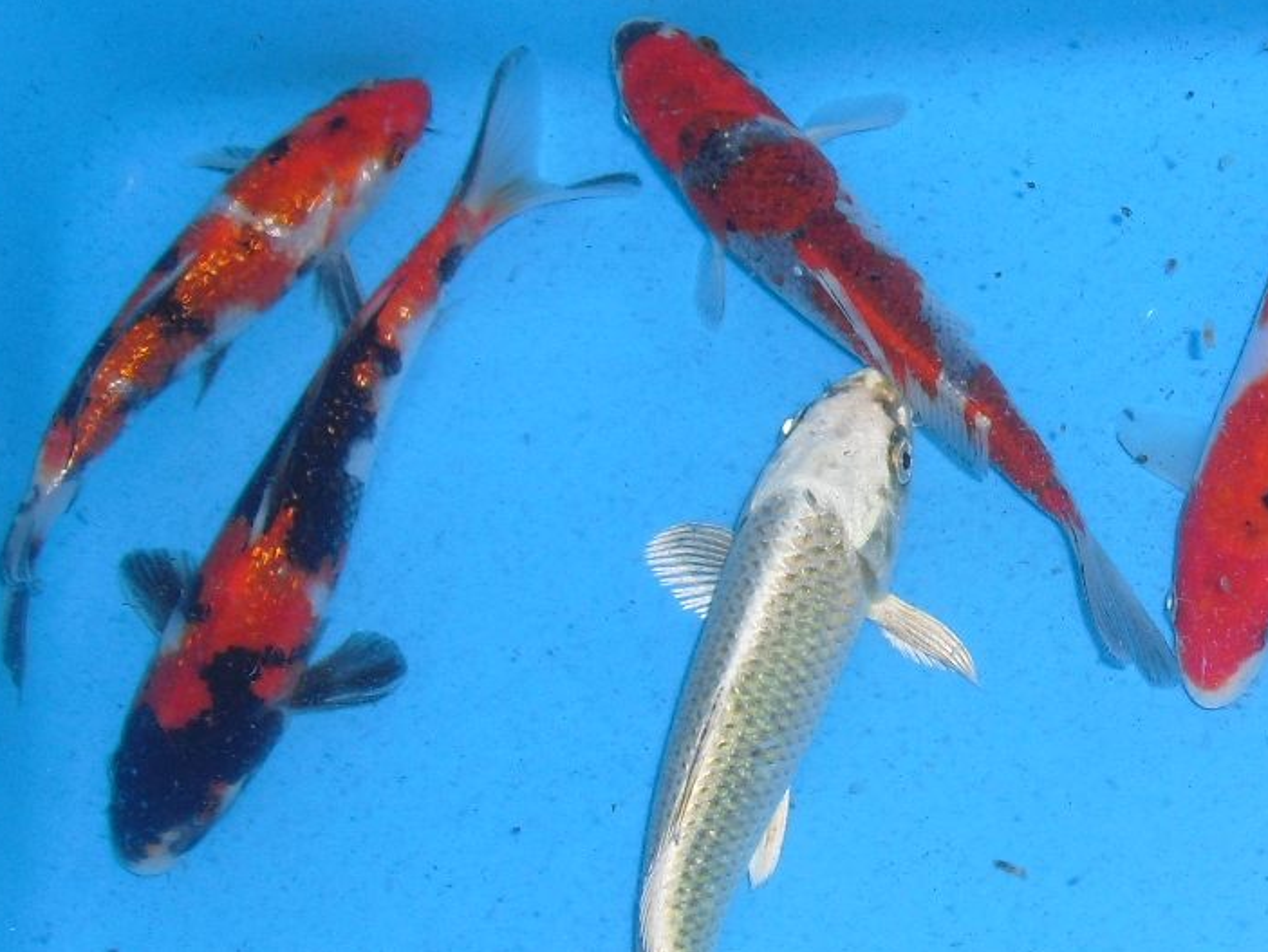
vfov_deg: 18.0
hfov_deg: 22.9
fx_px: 3005
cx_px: 1246
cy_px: 614
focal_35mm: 82
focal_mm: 6.3
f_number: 3.1
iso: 100
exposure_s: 1/60
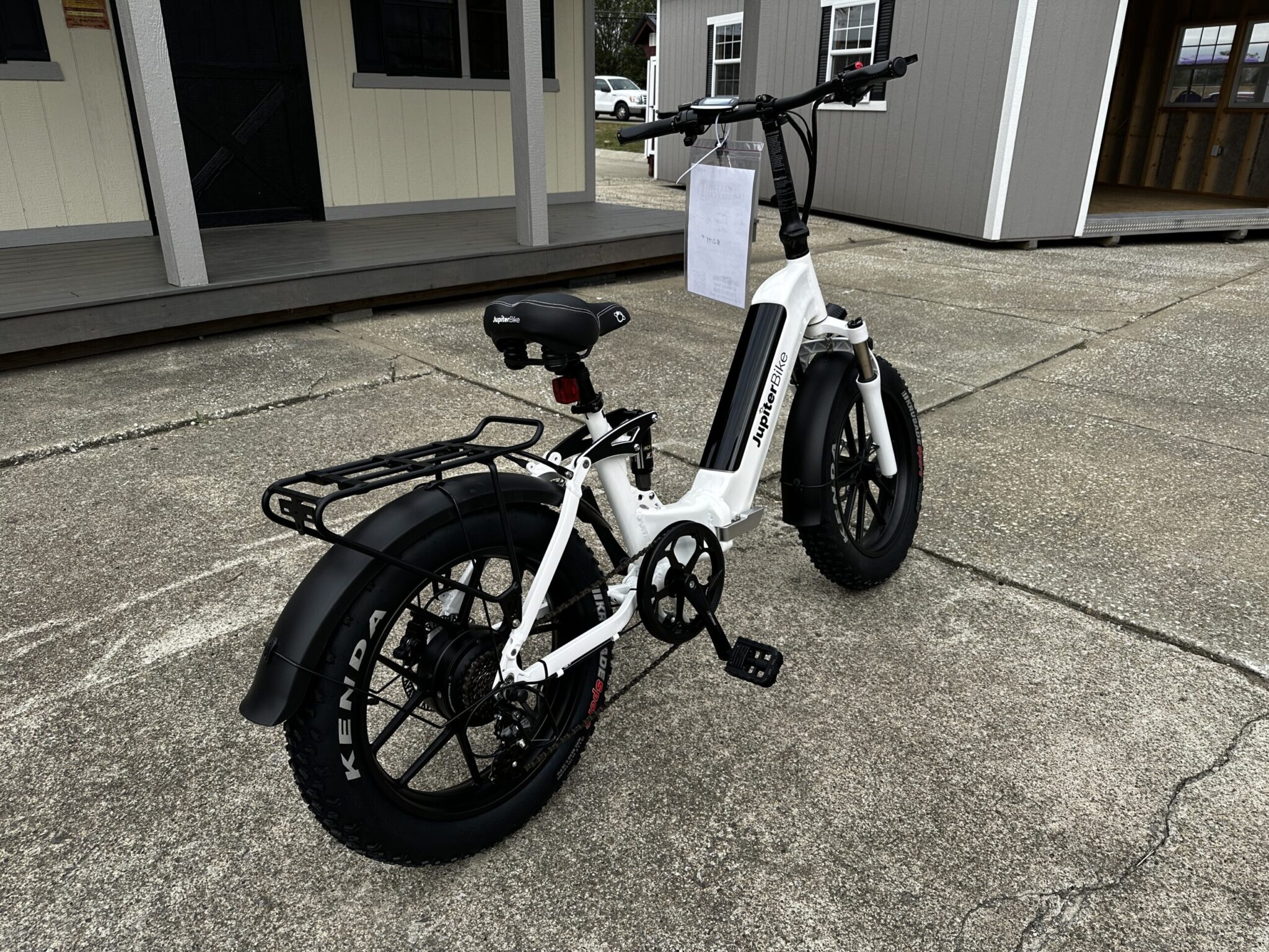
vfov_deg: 56.8
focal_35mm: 24
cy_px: 476
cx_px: 634
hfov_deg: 71.6
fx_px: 880
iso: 80
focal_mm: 6.86
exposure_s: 1/1812
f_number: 1.78
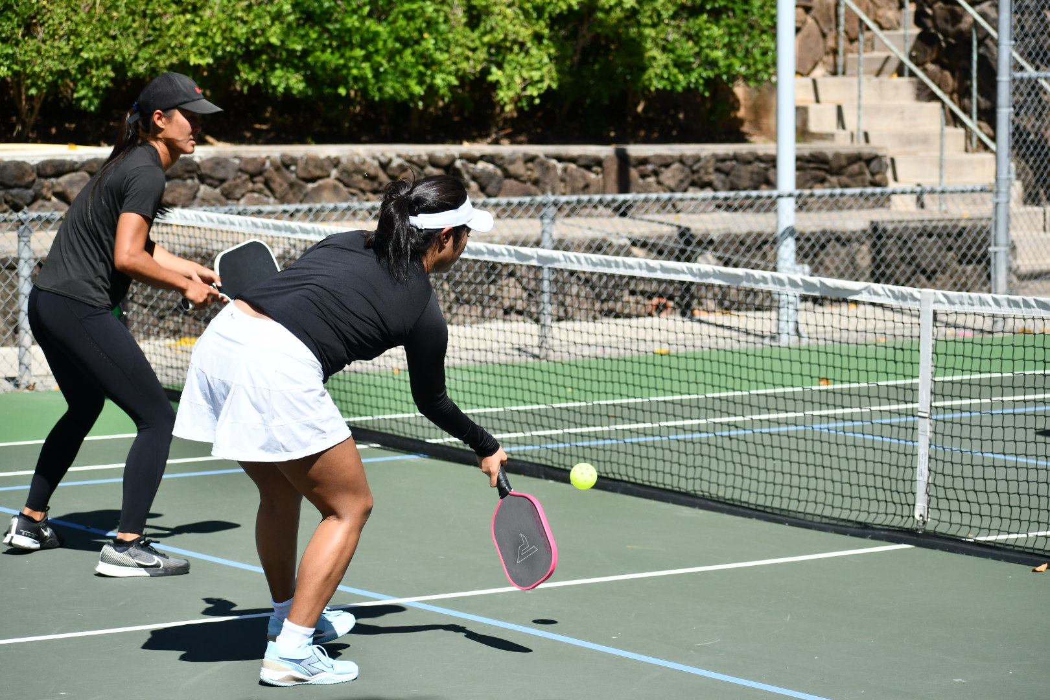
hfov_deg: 16.7
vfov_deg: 11.1
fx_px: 3587
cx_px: 525
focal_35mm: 123
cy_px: 350
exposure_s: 1/2500
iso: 320
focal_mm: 82
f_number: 4.8
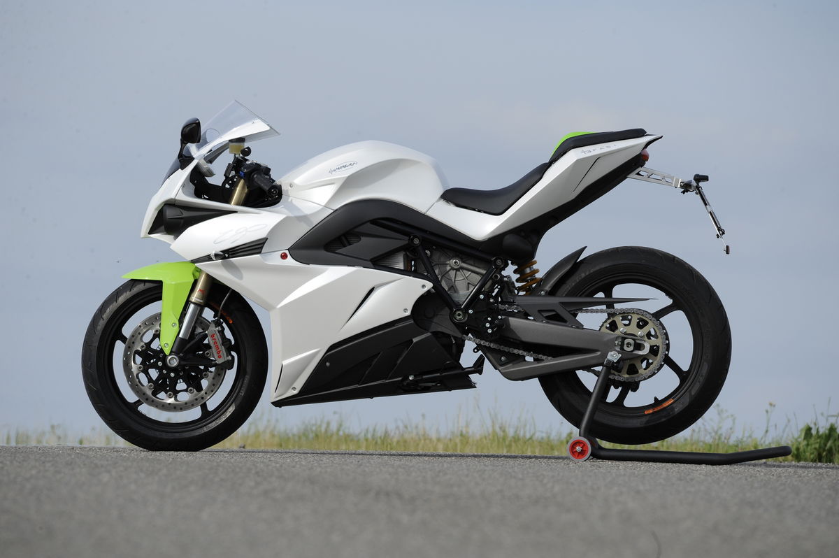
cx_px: 420
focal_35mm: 400
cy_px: 279
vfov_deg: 3.4
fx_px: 9314
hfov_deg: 5.2
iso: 320
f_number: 11
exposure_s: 1/500
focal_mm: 400
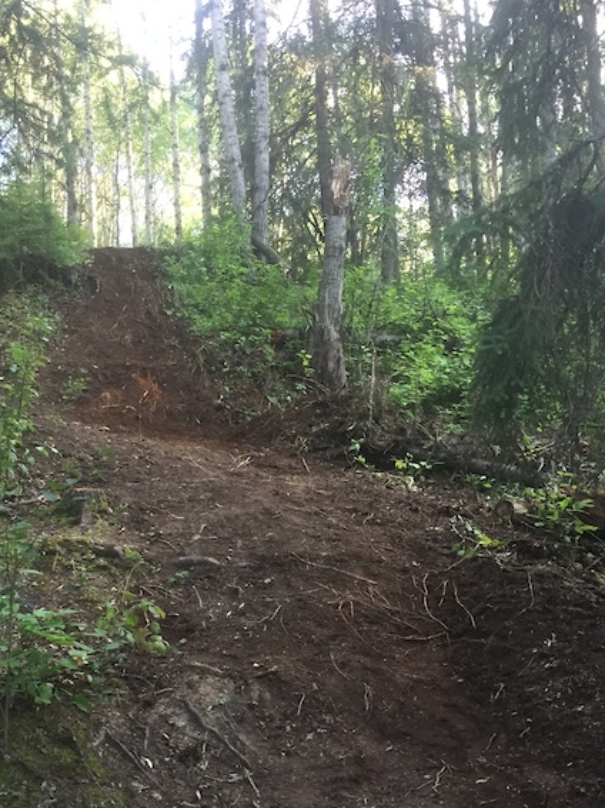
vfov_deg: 45.0
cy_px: 550
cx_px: 207
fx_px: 956
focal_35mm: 41
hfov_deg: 34.8
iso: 100
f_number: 2.2
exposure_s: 1/30
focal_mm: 4.15
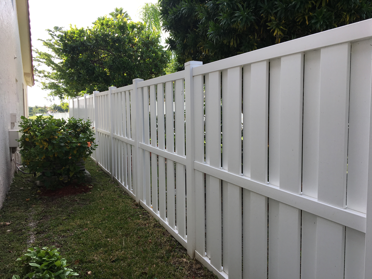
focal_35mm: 29
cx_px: 186
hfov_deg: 61.7
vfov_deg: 48.2
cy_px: 140
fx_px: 312
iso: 25
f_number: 2.2
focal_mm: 4.15
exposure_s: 1/351
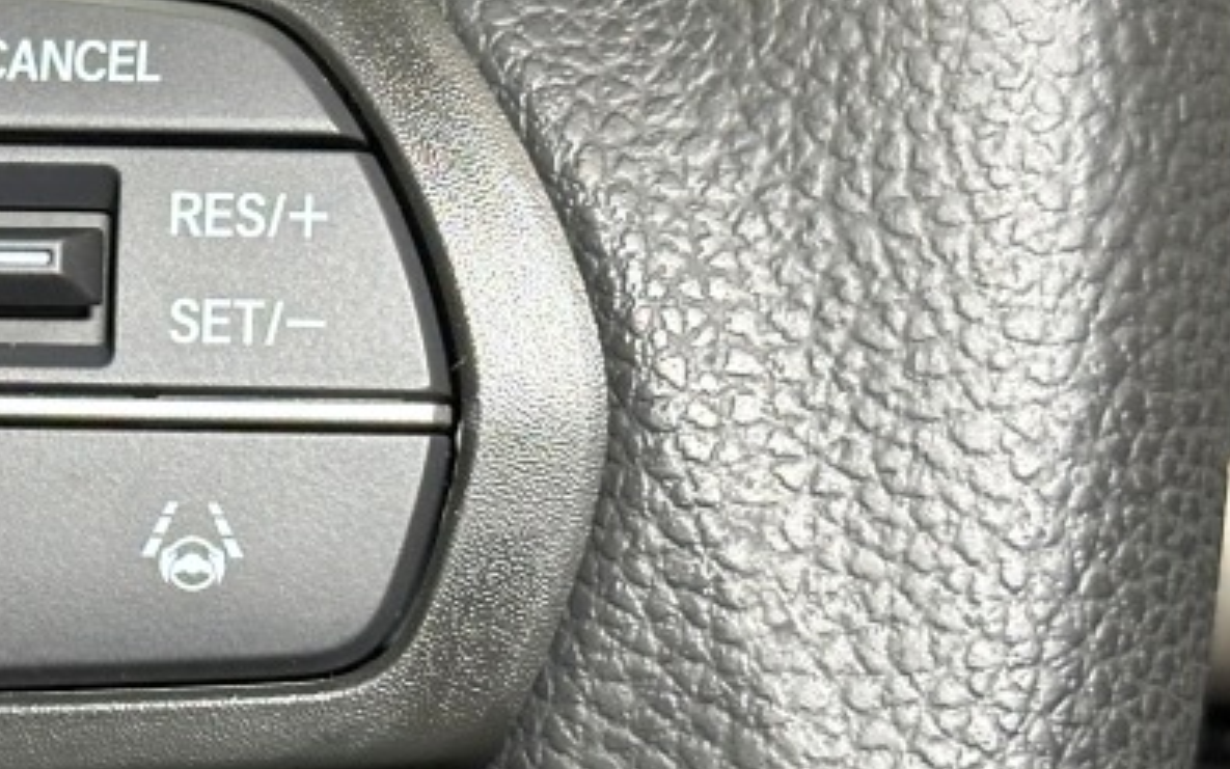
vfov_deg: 9.9
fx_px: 4425
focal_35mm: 132
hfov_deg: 15.6
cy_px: 293
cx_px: 25
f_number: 1.78
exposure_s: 1/40
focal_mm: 6.86
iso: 320
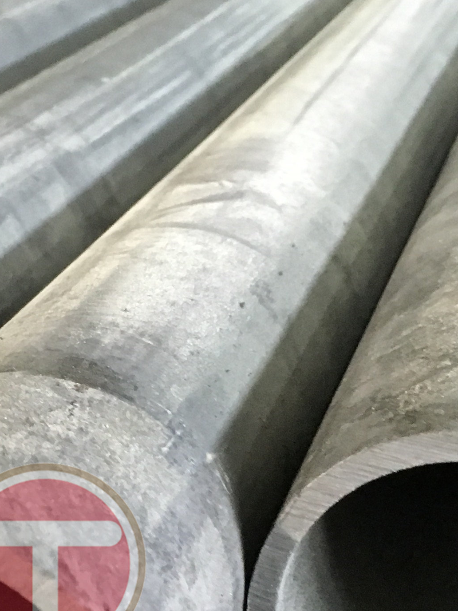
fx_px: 1499
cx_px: 45
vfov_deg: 22.3
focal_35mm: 85
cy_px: 594
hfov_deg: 17.1
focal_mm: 4.15
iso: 200
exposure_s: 1/25
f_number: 2.2
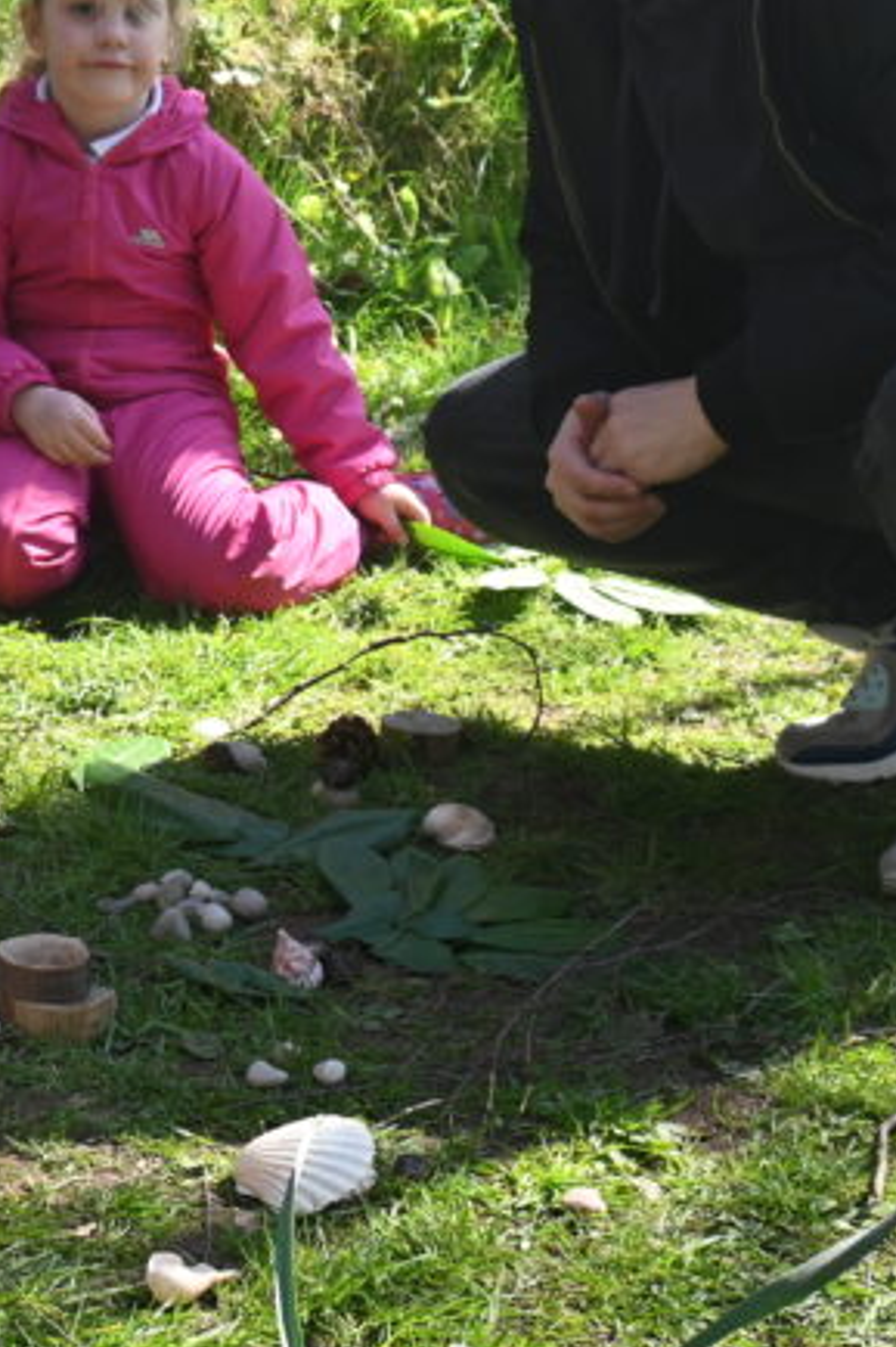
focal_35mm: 92
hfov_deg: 14.6
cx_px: -34
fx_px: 3437
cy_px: 337
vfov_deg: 22.0
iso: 200
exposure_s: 1/250
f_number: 5.6
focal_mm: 26
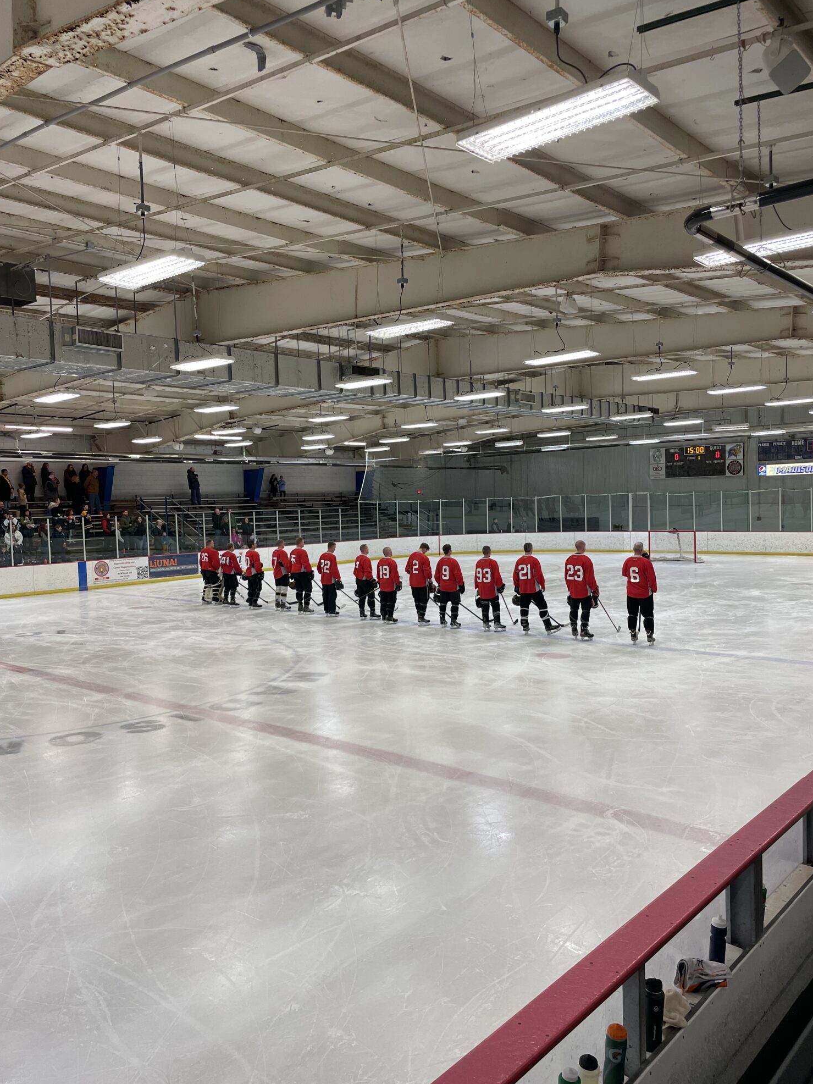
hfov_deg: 51.4
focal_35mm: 27
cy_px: 549
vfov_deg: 65.3
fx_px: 846
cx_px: 401
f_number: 1.6
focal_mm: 4.2
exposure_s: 1/120
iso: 100
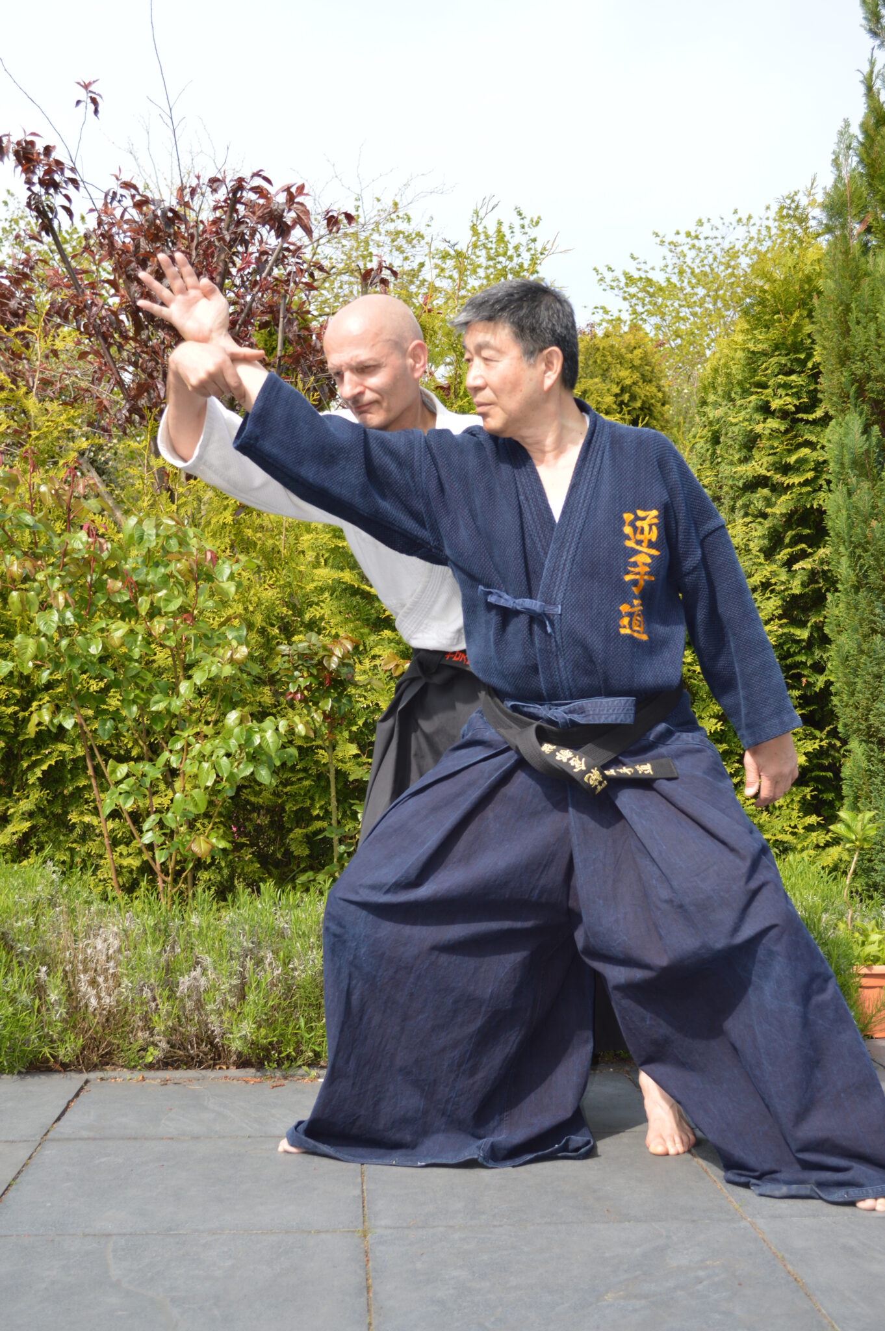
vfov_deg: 43.6
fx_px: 1662
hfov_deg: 29.8
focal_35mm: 45
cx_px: 442
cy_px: 666
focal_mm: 30
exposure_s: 1/200
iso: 100
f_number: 5.6
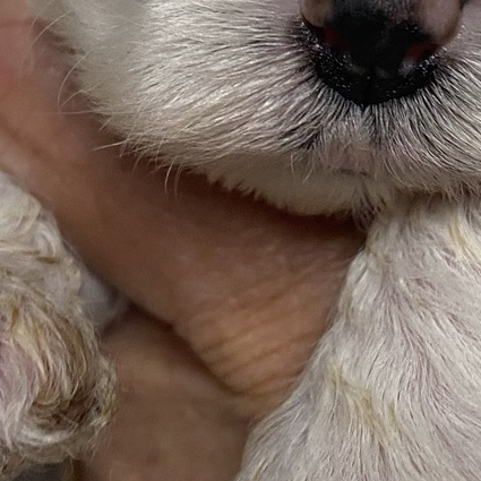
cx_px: 330
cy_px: 60
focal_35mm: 104
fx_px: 1635
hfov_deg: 16.7
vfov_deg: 16.5
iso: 80
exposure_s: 1/60
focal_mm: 4.25
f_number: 1.8
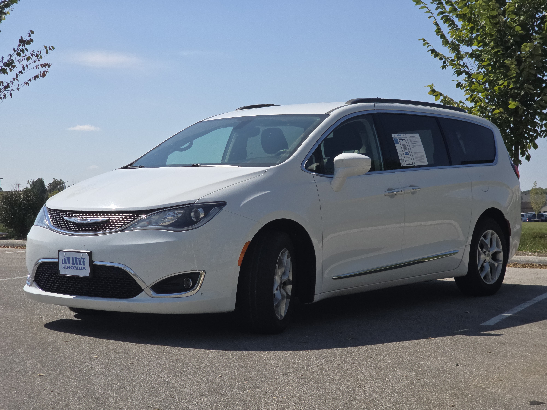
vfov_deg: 21.3
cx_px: 274
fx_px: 1090
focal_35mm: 69
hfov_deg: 28.2
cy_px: 205
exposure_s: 1/3092
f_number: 2.4
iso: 50
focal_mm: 7.9
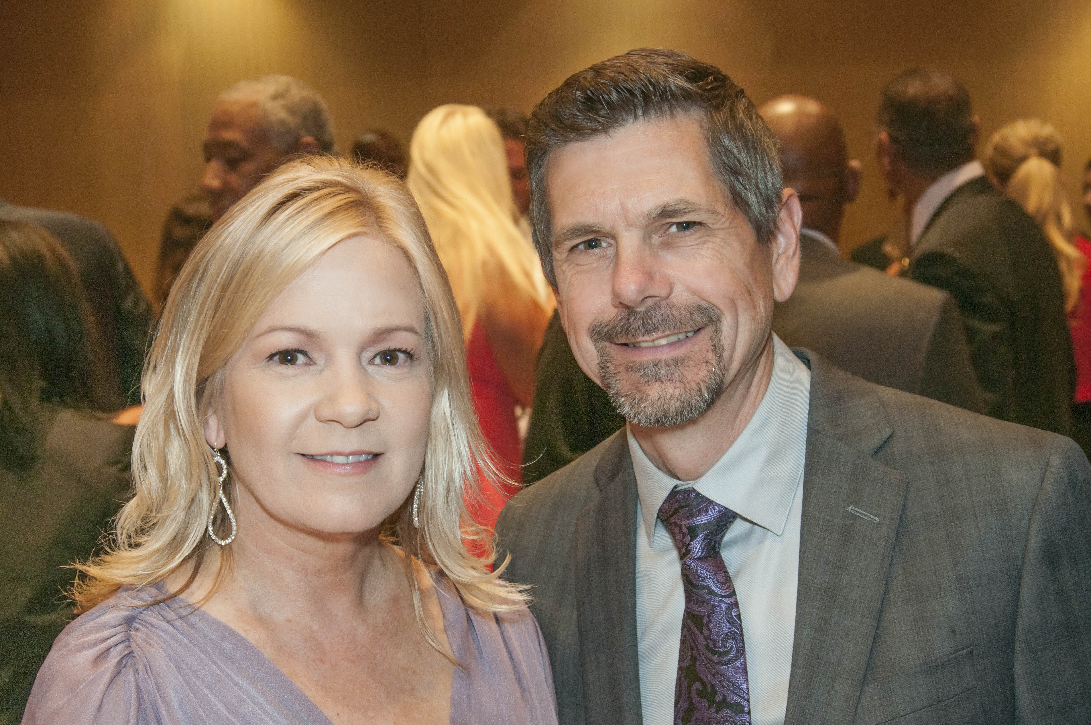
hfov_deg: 33.4
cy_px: 362
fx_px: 1816
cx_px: 546
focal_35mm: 60
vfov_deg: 22.6
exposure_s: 1/60
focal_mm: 40
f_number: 5.6
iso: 200
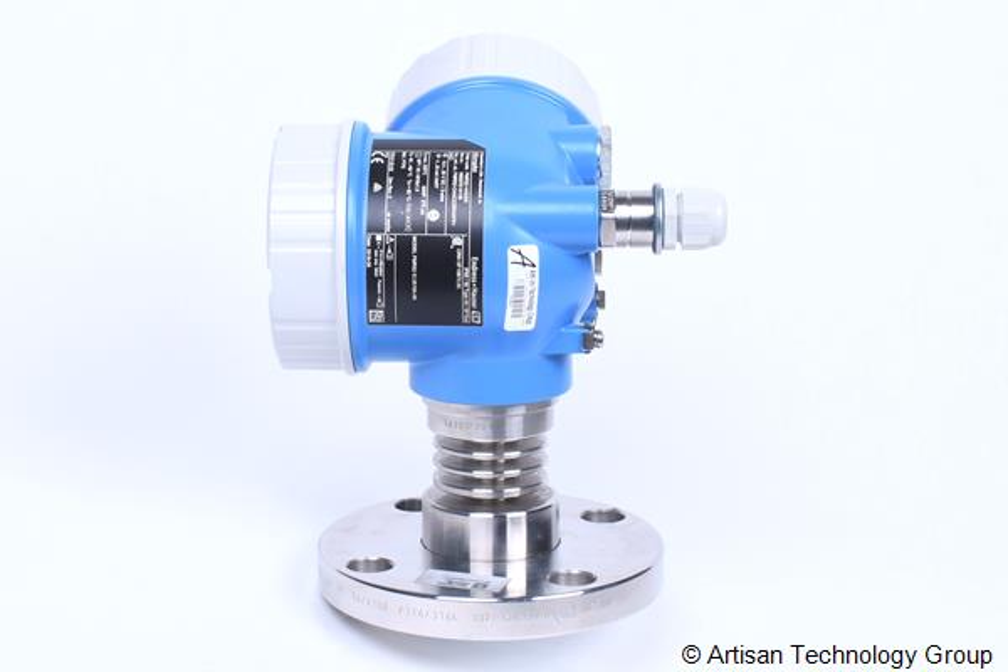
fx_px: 1036
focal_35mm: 37
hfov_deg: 51.9
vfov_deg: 35.9
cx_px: 504
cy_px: 336
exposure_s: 1/200
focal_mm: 25
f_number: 16
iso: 200
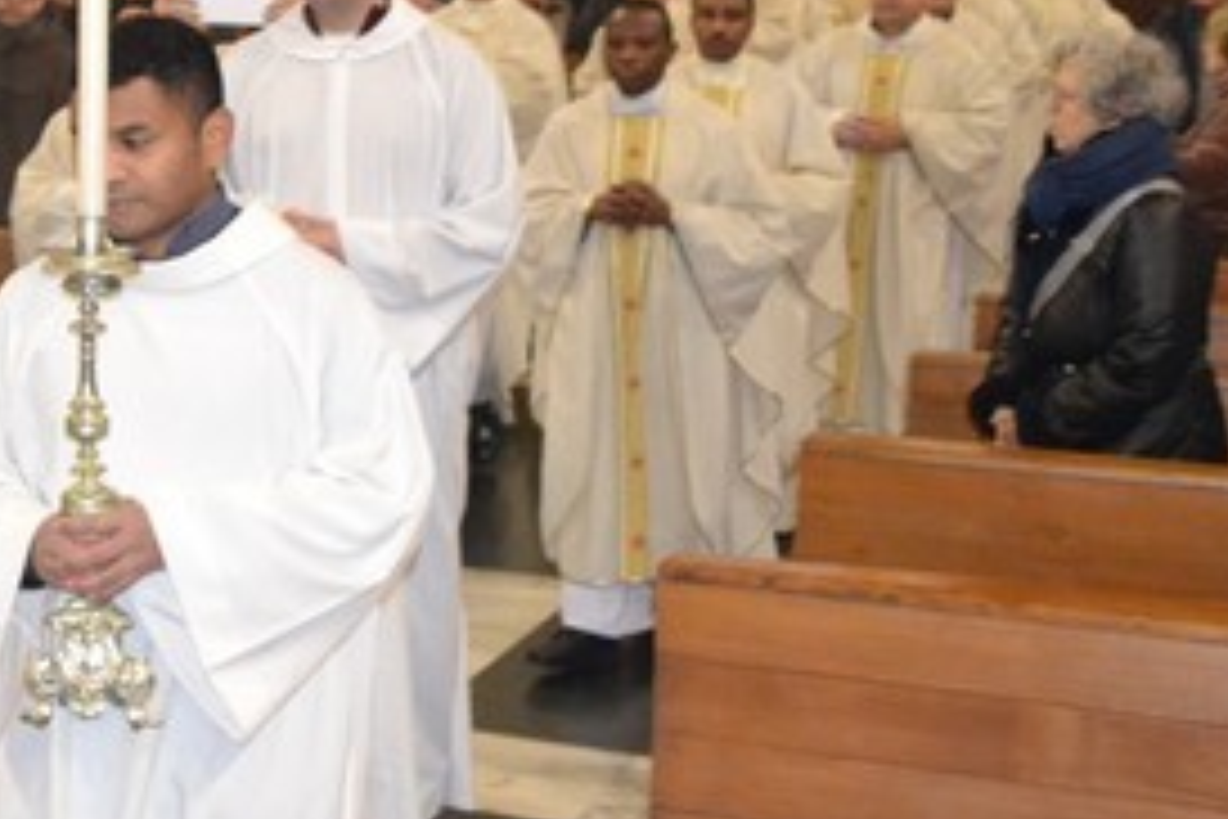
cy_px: 2
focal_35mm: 79
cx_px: -108
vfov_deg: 16.9
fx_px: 2695
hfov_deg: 24.1
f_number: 3.5
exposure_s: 1/60
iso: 2200
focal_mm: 18
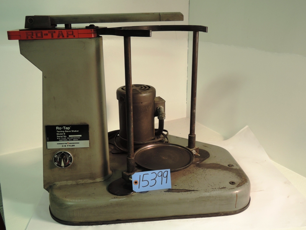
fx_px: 309
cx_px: 153
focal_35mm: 35
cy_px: 115
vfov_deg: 40.7
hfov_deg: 52.6
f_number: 3.5
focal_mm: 7.5
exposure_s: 1/50
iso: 250
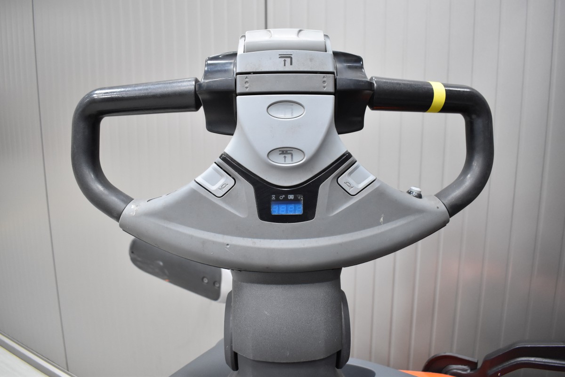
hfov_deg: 67.4
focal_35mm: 27
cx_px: 282
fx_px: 424
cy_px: 188
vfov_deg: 47.9
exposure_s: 1/40
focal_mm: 18
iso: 1600
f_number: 3.5
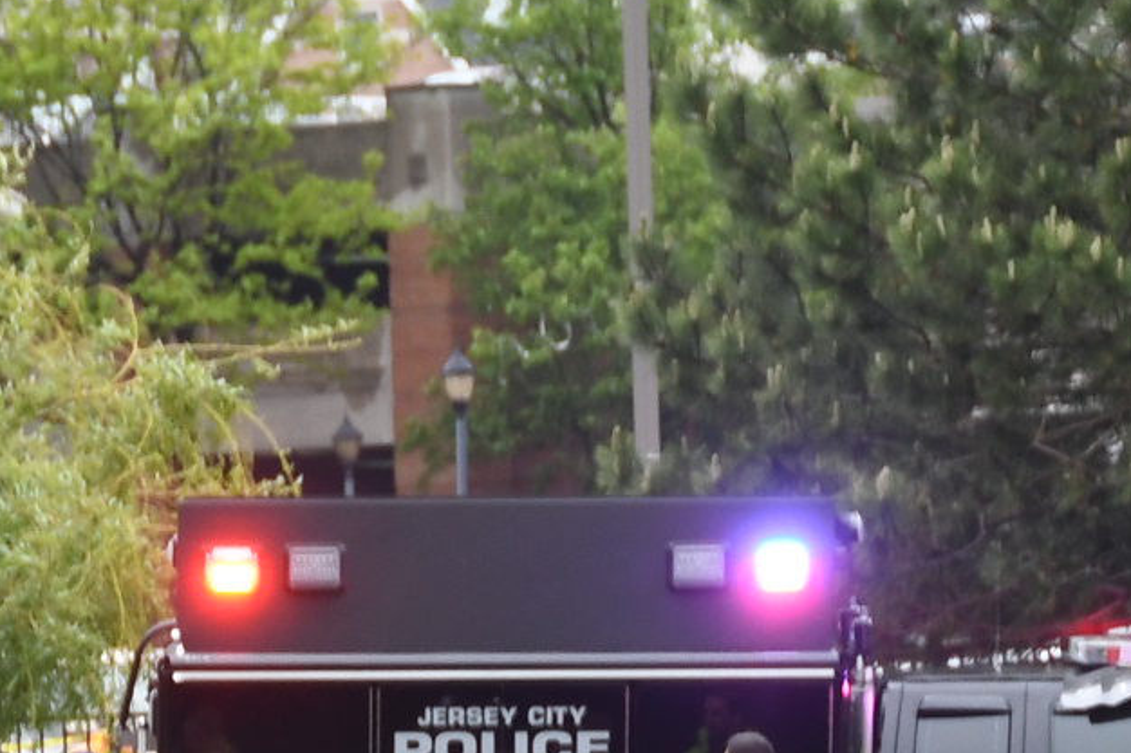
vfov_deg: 2.5
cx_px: -217
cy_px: 1636
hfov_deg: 3.8
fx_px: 17179
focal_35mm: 547
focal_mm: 82
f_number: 5
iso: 400
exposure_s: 1/125
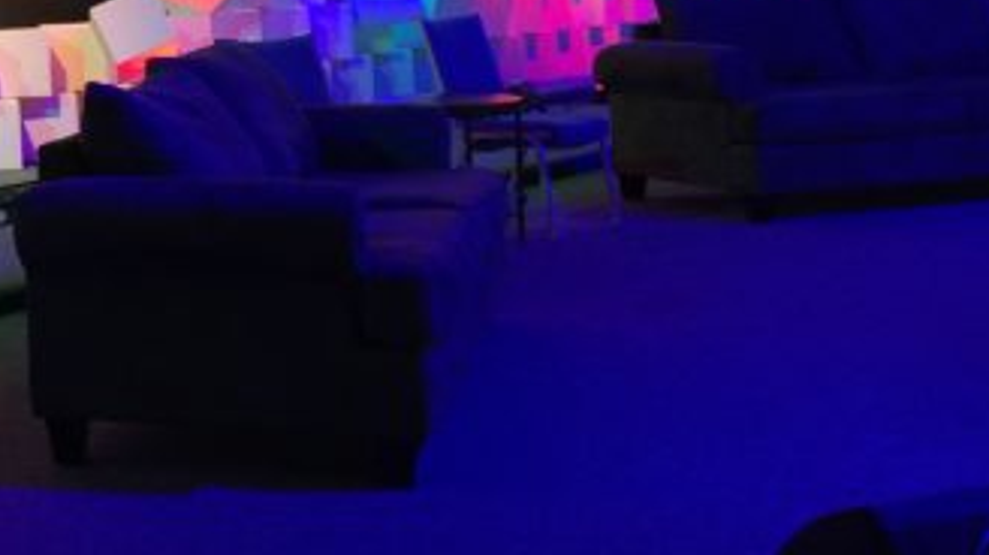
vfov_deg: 15.8
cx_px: -100
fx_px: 1939
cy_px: -48
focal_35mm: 74
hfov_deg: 26.4
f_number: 2.2
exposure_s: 1/15
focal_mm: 4.15
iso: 40
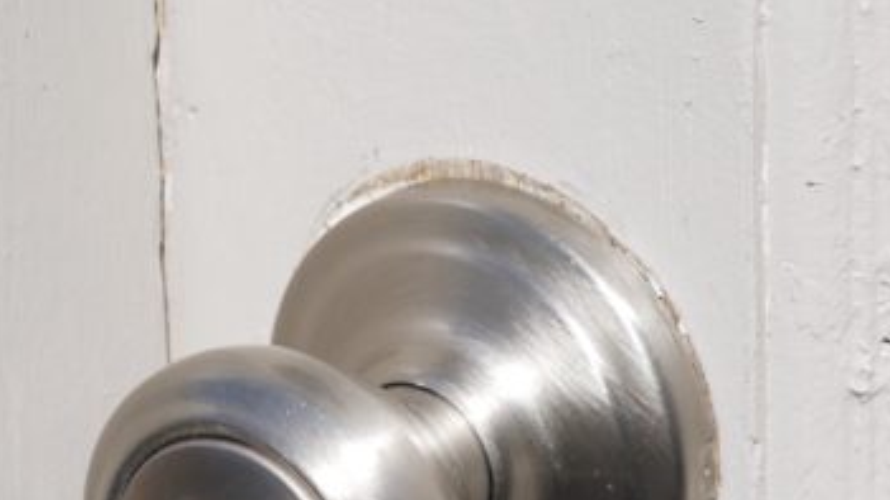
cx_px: 175
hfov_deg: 7.7
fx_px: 6628
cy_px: 538
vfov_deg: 4.3
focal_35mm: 281
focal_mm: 65
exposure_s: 1/640
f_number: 8
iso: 200
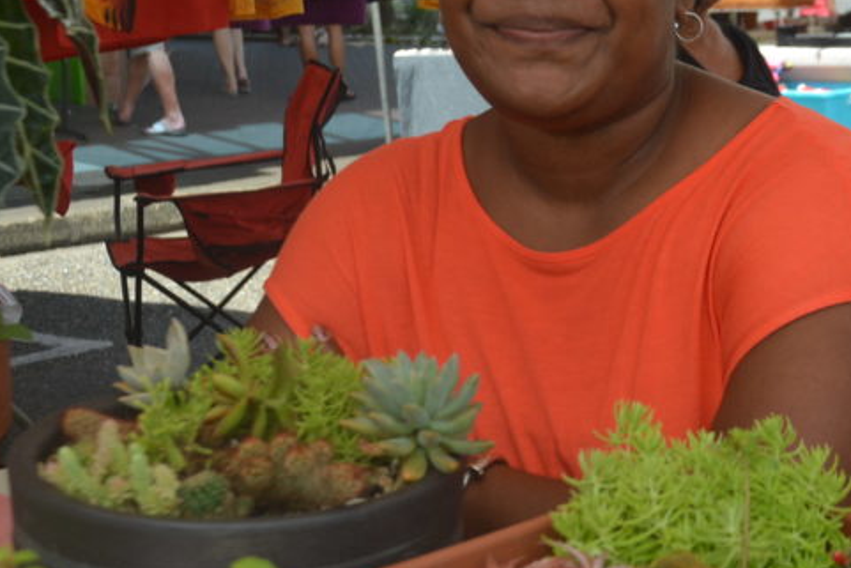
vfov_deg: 16.5
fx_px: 1963
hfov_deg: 24.1
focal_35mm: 83
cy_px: 246
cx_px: 665
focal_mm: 26
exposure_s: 1/1250
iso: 400
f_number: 4.5
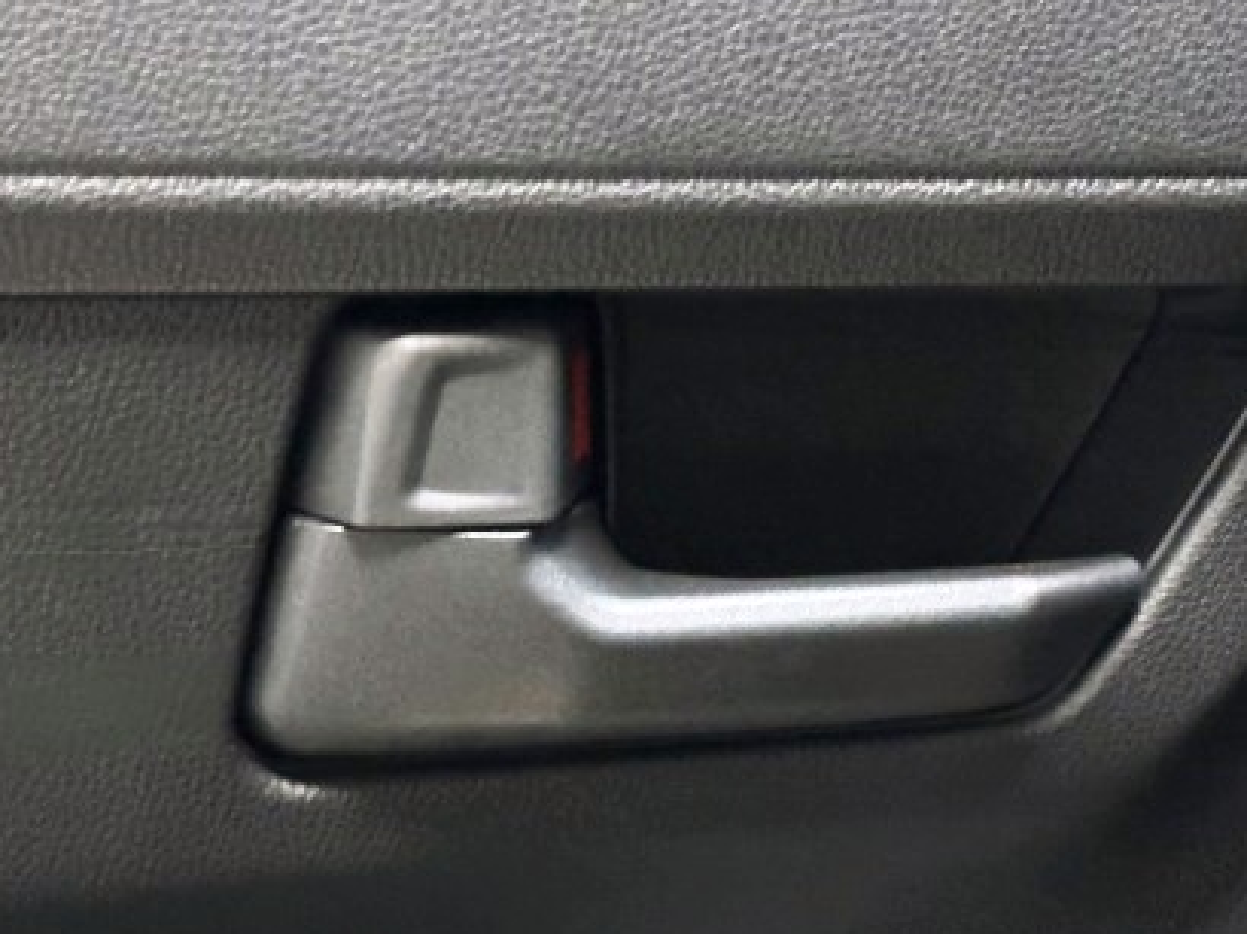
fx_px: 4320
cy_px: 1022
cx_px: 645
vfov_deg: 12.1
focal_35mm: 120
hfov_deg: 16.4
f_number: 1.78
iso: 640
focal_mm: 6.86
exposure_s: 1/20
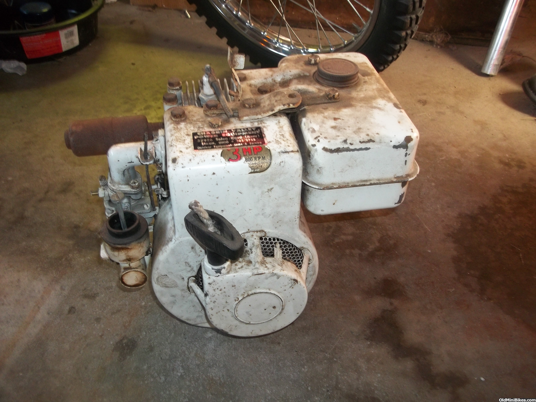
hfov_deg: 56.8
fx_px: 495
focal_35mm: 32
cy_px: 201
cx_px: 268
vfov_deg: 44.2
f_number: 2.9
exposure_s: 1/30
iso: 160
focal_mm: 5.7
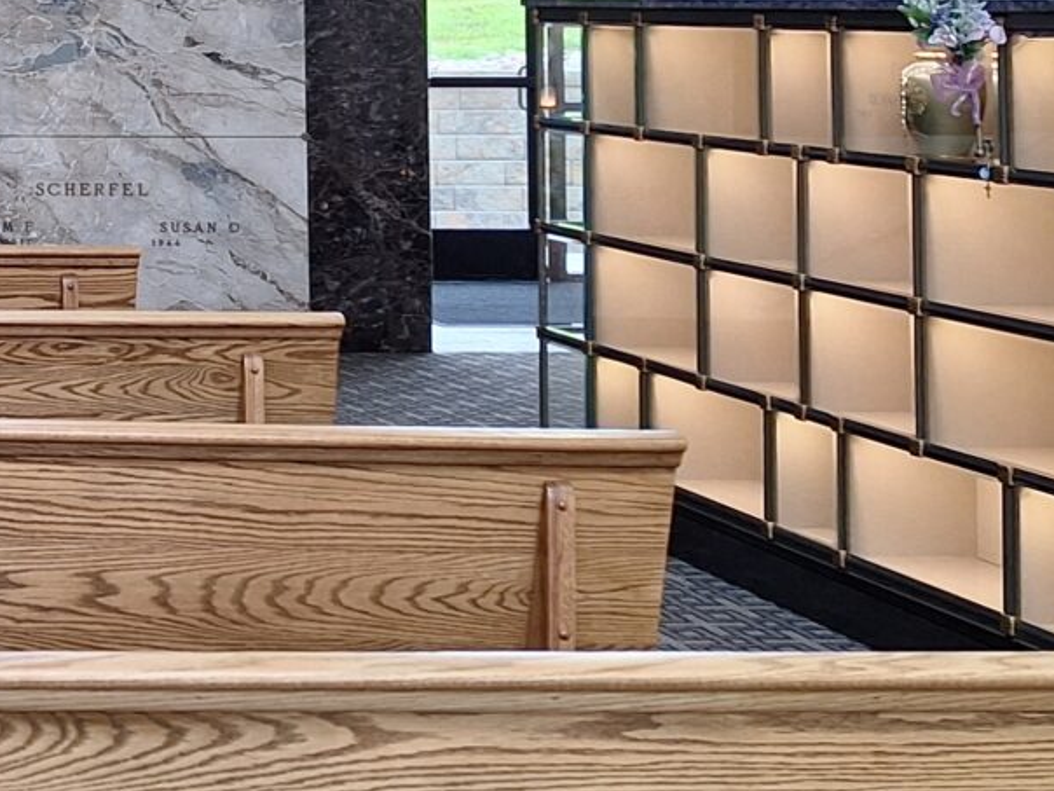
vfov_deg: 18.2
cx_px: -550
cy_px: -65
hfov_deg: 21.0
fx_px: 2375
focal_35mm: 78
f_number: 1.8
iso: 50
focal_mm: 5.54
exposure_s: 1/60
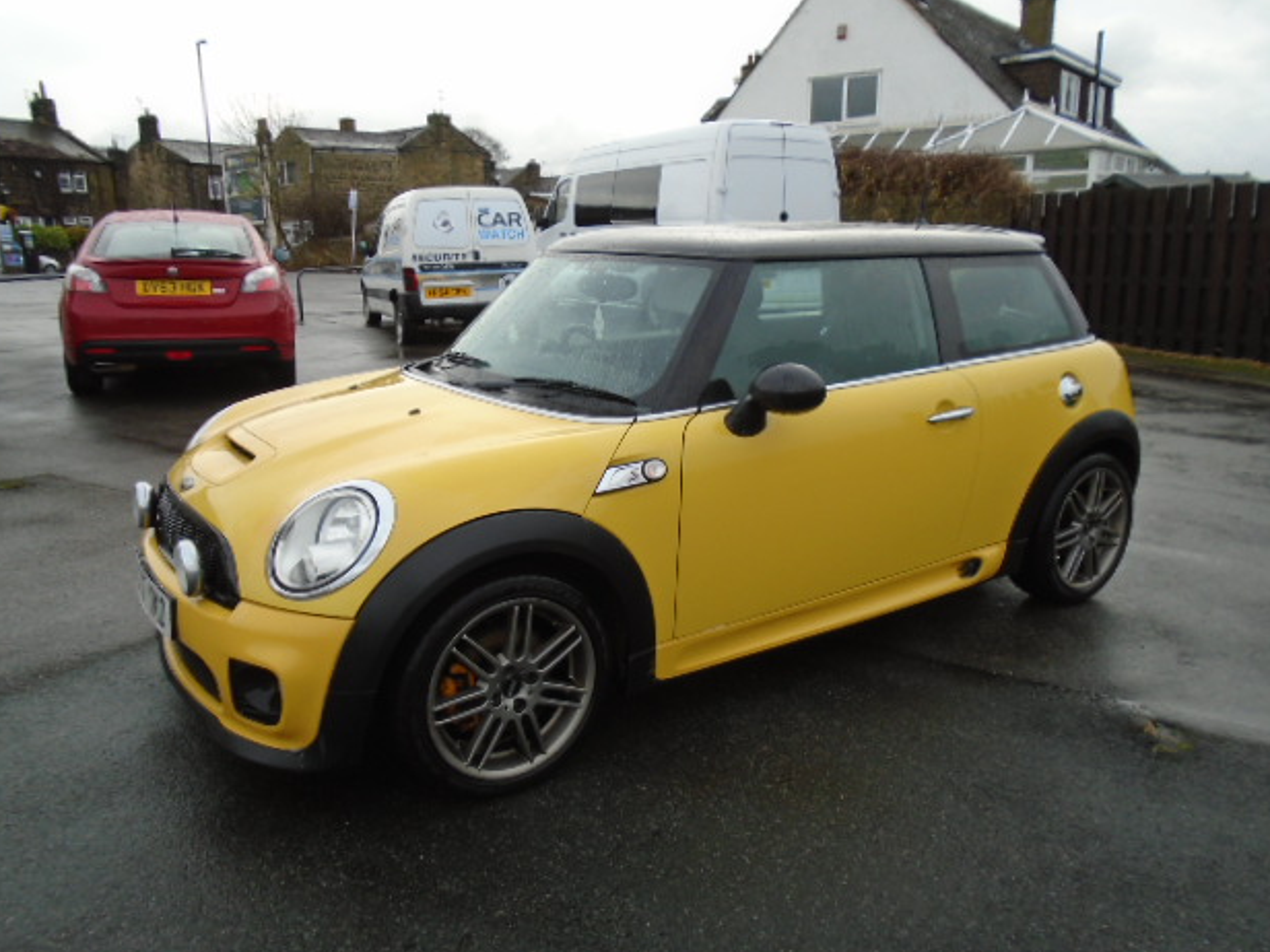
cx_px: 616
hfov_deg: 65.3
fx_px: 991
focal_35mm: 27
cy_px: 488
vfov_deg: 51.3
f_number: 3.2
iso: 100
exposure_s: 1/200
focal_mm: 4.6
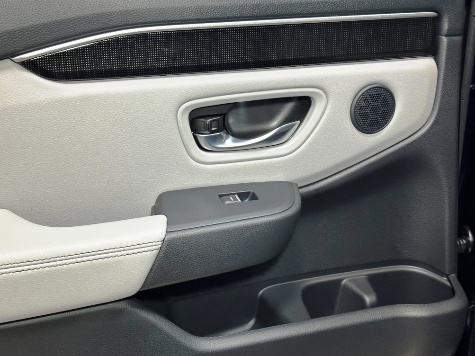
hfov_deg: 38.9
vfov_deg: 29.7
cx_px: 240
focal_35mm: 49
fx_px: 672
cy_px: 180
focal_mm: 6.86
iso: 400
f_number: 1.78
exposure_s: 1/40
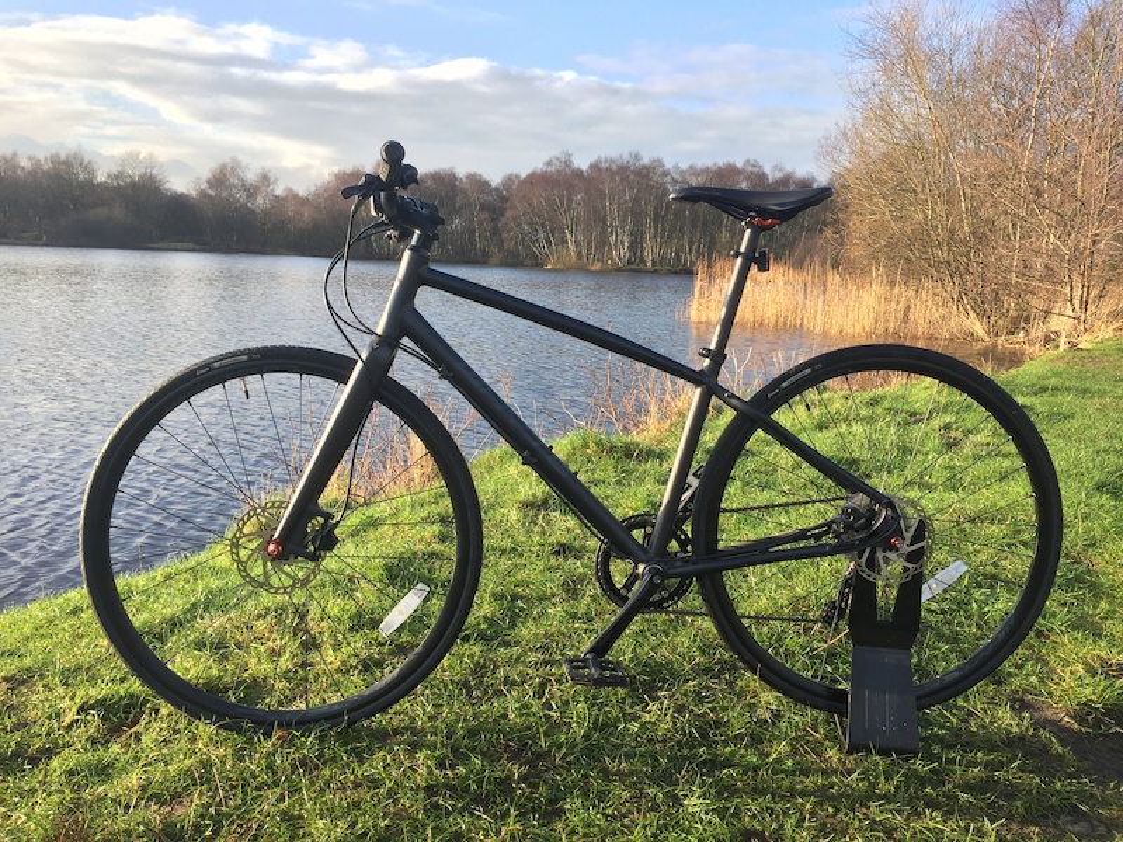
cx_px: 562
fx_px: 941
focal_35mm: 29
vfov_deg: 48.2
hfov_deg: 61.7
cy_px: 421
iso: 32
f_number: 2.2
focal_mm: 4.15
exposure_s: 1/527
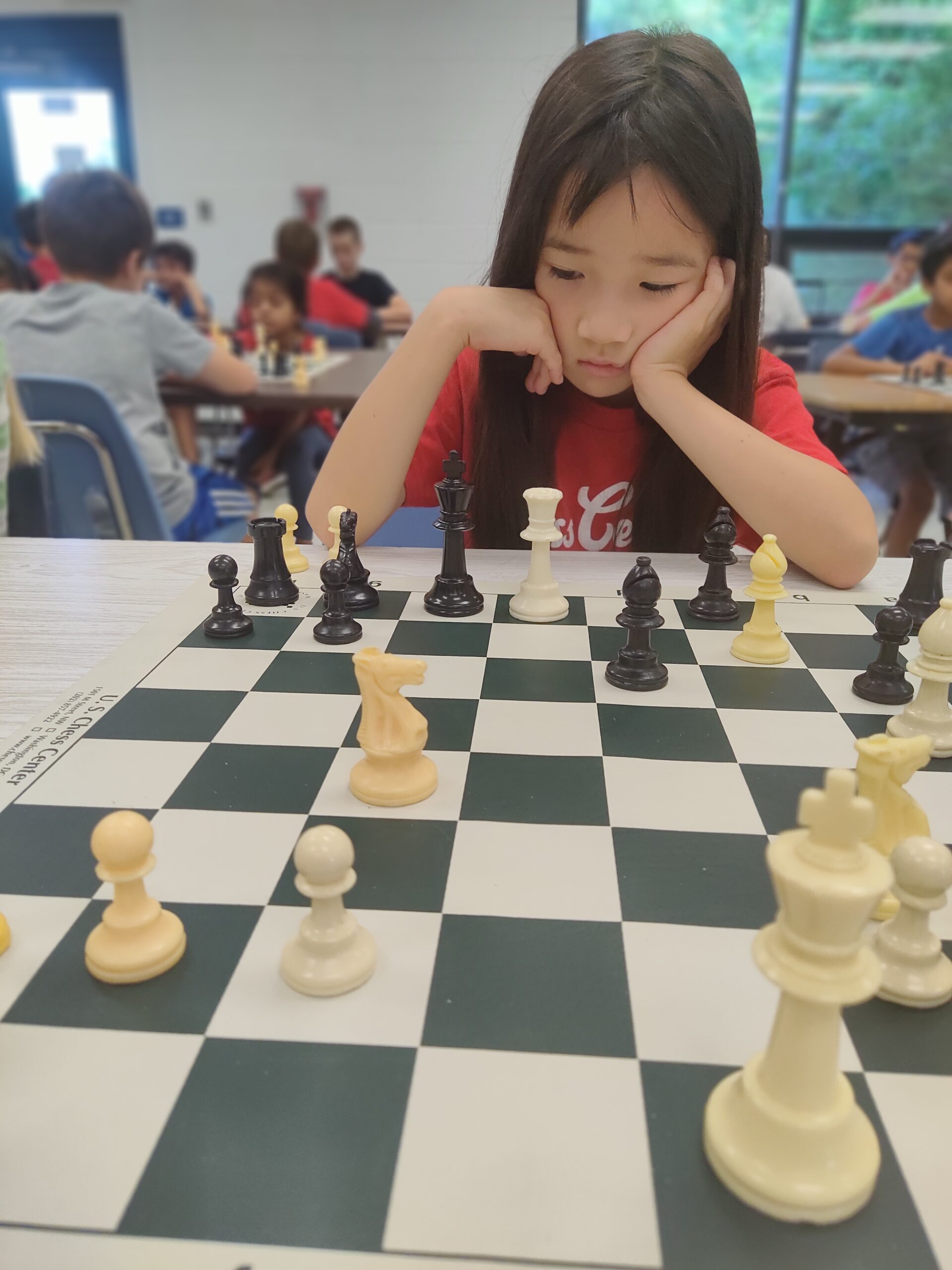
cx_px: 476
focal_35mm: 27
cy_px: 635
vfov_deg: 65.3
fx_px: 990
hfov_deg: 51.4
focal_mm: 4.71
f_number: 1.79
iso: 201
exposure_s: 1/100
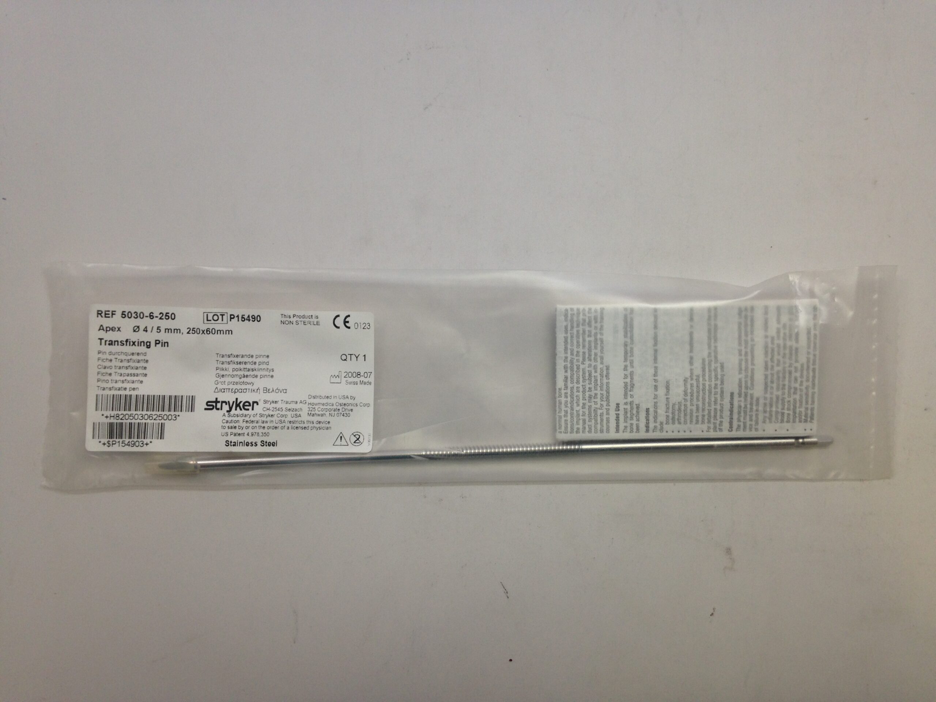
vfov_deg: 42.9
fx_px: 892
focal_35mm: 33
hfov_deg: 55.4
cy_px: 351
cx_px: 468
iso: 50
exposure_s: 1/60
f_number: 2.4
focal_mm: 4.12
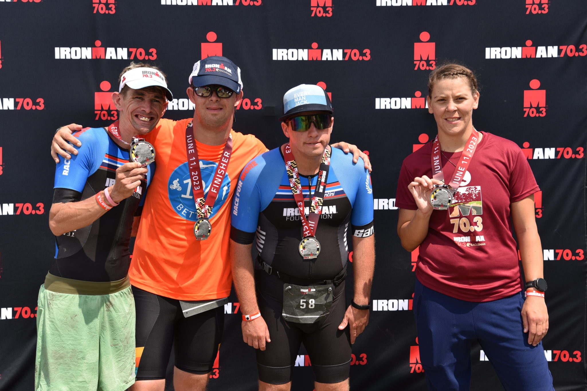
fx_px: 913
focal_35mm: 56
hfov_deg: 35.6
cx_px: 294
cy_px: 196
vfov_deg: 24.2
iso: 100
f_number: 9
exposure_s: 1/200
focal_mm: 56
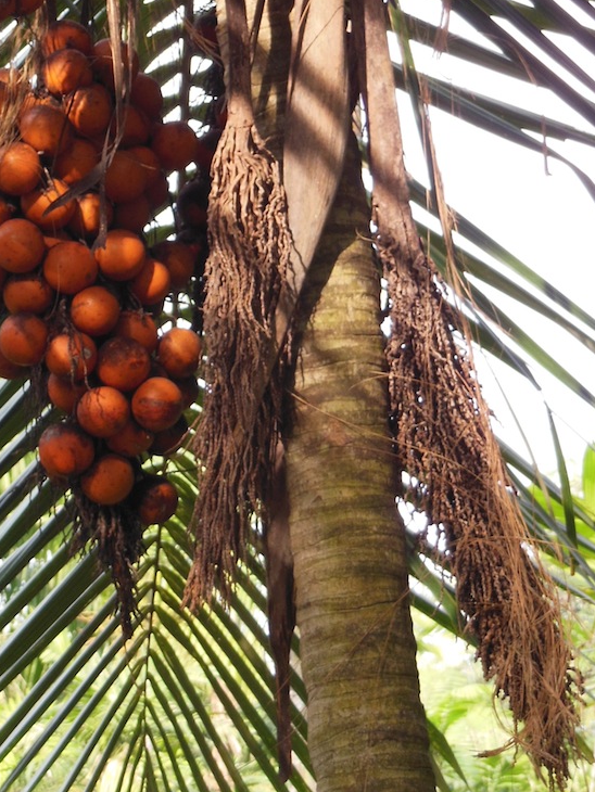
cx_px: 111
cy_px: 296
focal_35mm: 214
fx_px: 4902
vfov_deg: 9.2
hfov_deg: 6.9
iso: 125
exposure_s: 1/30
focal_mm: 22.1
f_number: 5.7
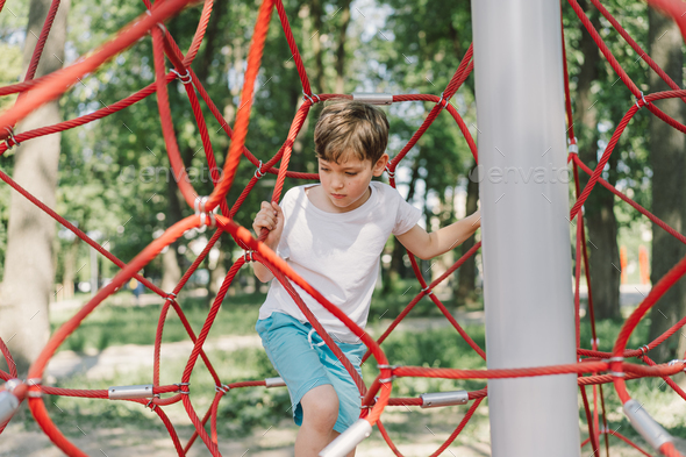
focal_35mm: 55
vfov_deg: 24.6
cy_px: 228
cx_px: 343
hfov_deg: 36.3
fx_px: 1048
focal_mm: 55
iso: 320
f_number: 2.8
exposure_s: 1/640
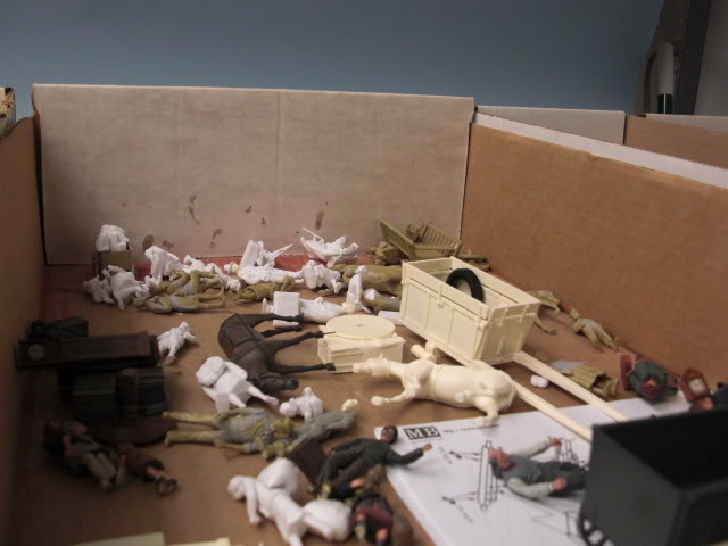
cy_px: 273
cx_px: 364
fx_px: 757
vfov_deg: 39.7
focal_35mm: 36
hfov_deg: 51.4
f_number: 2.8
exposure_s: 1/100
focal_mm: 6.3
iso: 200
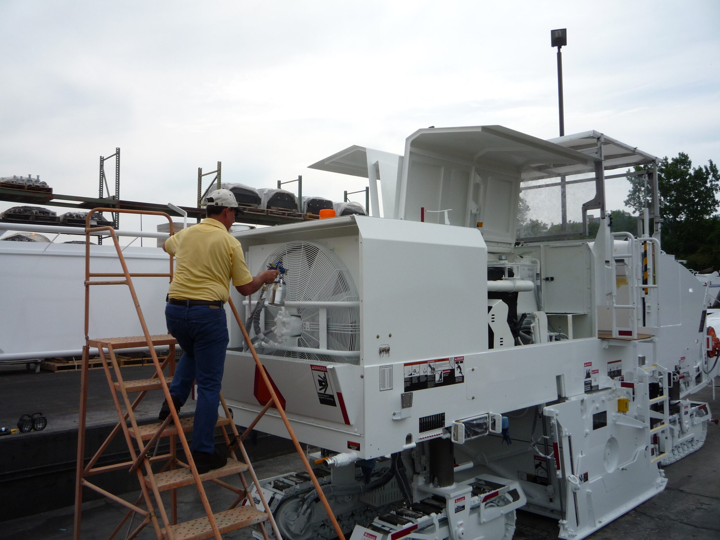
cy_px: 270
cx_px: 360
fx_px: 624
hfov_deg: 60.0
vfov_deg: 46.8
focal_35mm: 30
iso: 100
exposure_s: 1/400
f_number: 5.6
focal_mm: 5.2
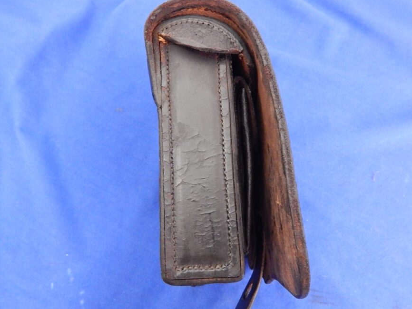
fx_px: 310
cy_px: 146
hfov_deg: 67.3
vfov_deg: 53.1
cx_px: 213
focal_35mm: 26
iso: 640
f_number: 3
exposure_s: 1/8
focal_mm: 4
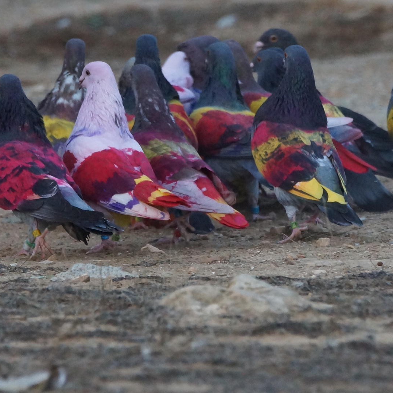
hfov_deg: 1.3
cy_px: 196
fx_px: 17751
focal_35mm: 1382
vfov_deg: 1.3
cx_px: 210
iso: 1600
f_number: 5.6
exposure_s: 1/250
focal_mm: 360
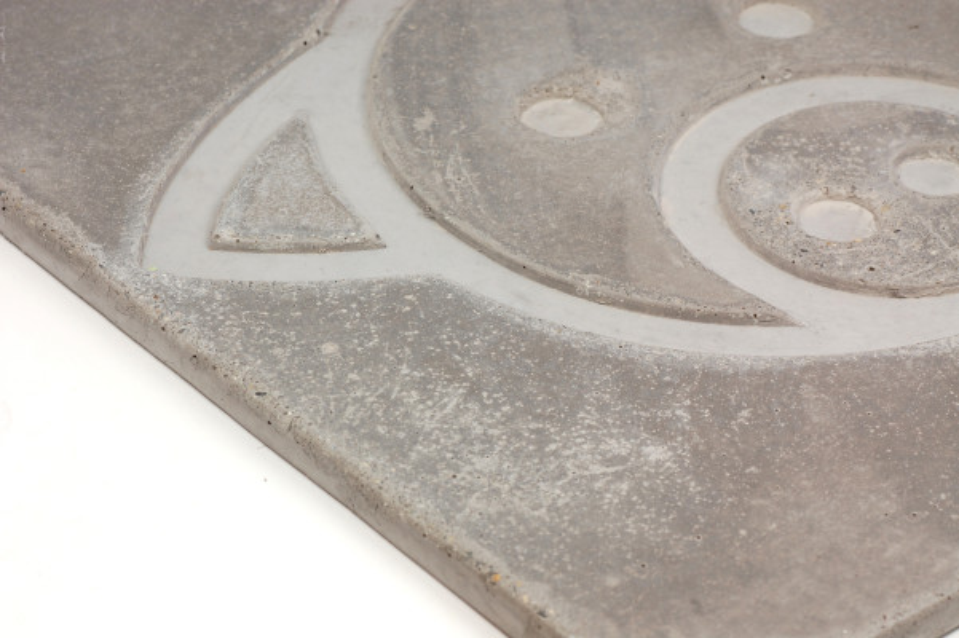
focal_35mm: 135
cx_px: 480
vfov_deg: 10.1
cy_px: 319
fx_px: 3594
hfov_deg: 15.2
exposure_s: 1/13
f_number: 16
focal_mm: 90
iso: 200
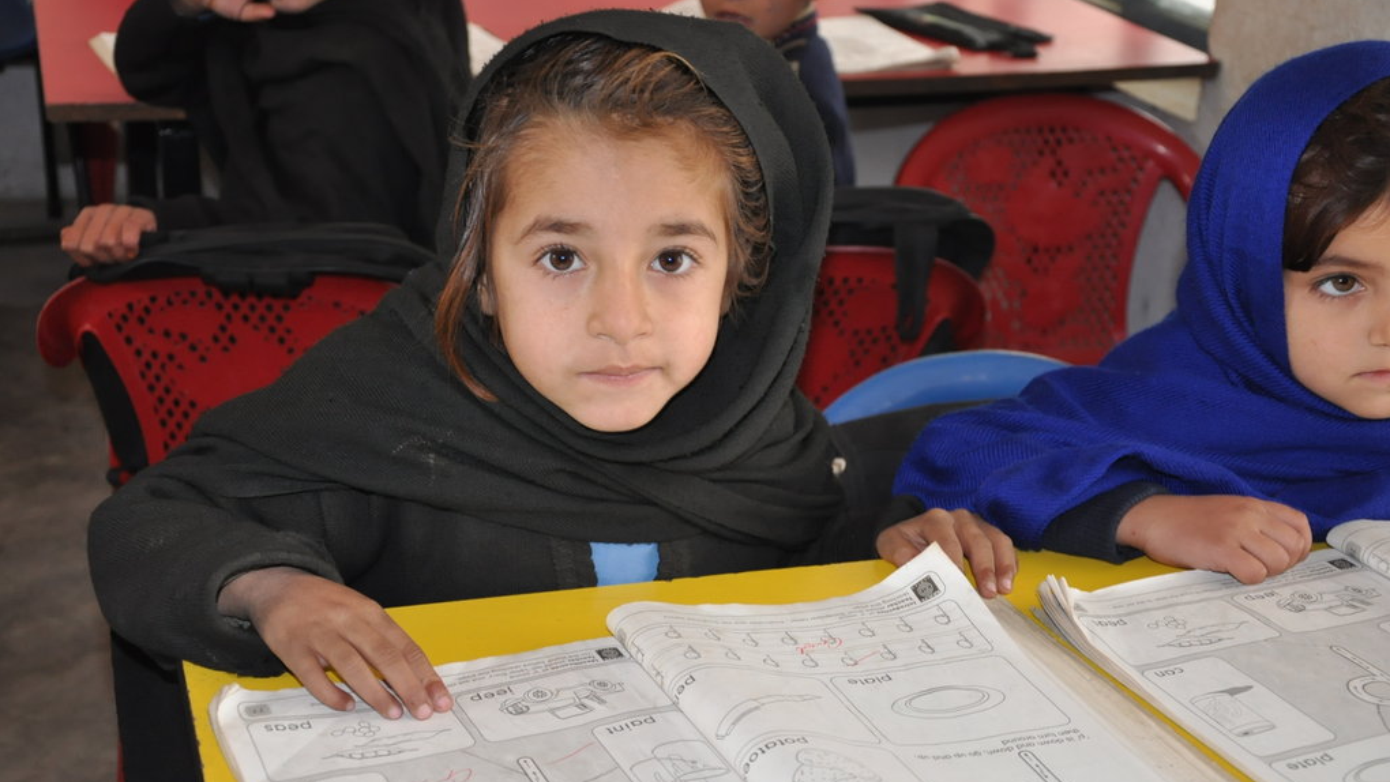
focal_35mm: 63
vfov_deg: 19.1
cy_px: 447
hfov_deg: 33.3
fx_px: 2322
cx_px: 695
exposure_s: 1/60
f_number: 4.5
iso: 800
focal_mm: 40
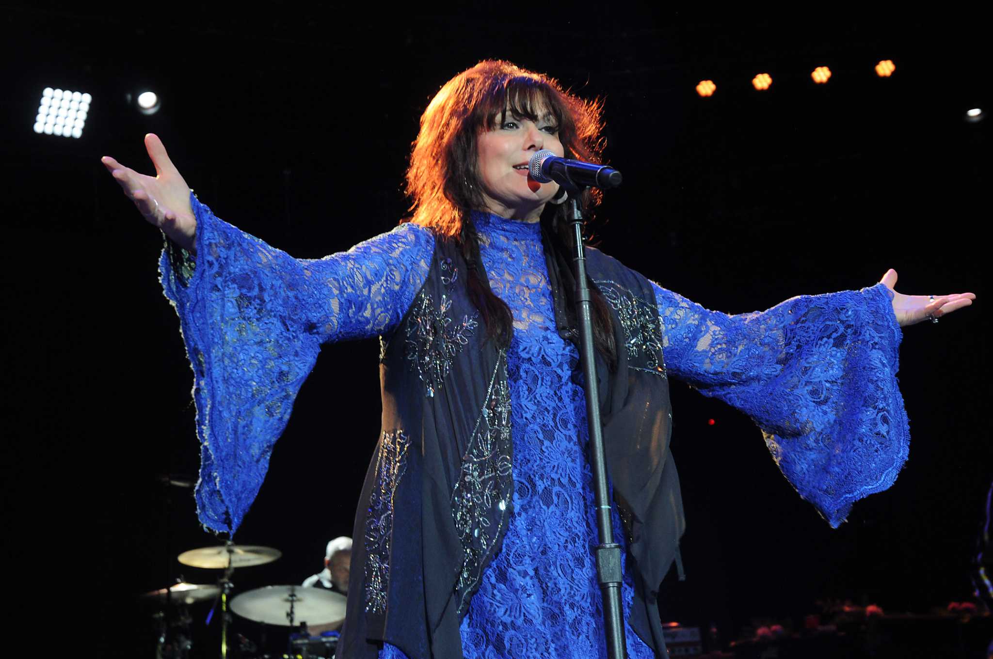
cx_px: 496
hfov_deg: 29.3
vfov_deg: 19.7
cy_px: 330
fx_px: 1901
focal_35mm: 69
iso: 640
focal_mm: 46
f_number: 4.5
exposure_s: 1/125
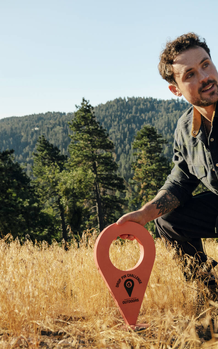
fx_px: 437
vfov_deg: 43.5
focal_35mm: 46
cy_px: 174
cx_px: 160
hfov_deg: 27.6
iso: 800
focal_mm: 30
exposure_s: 1/5000
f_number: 4.5
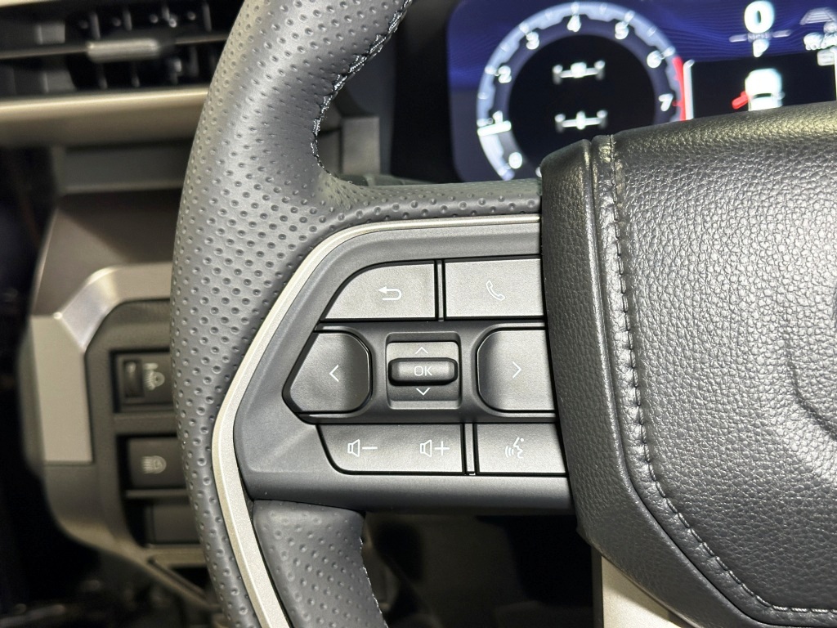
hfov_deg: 39.7
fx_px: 1161
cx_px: 418
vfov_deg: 30.3
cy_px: 314
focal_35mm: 48
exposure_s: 1/40
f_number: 1.78
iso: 320
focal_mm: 6.86
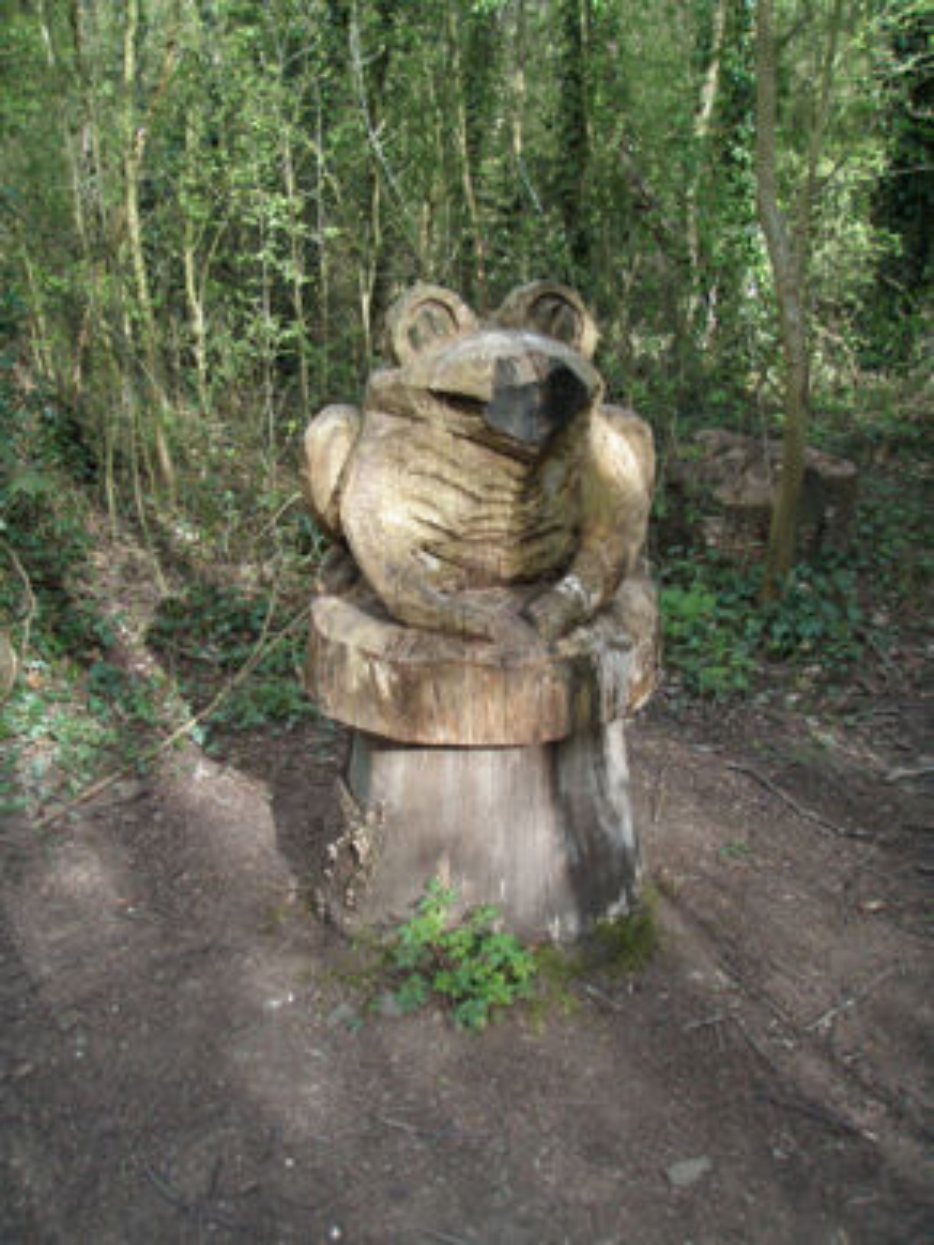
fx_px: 1367
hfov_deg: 37.7
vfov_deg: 49.0
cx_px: 467
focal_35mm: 38
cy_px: 622
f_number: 3.5
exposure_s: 1/60
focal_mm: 6.7
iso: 80
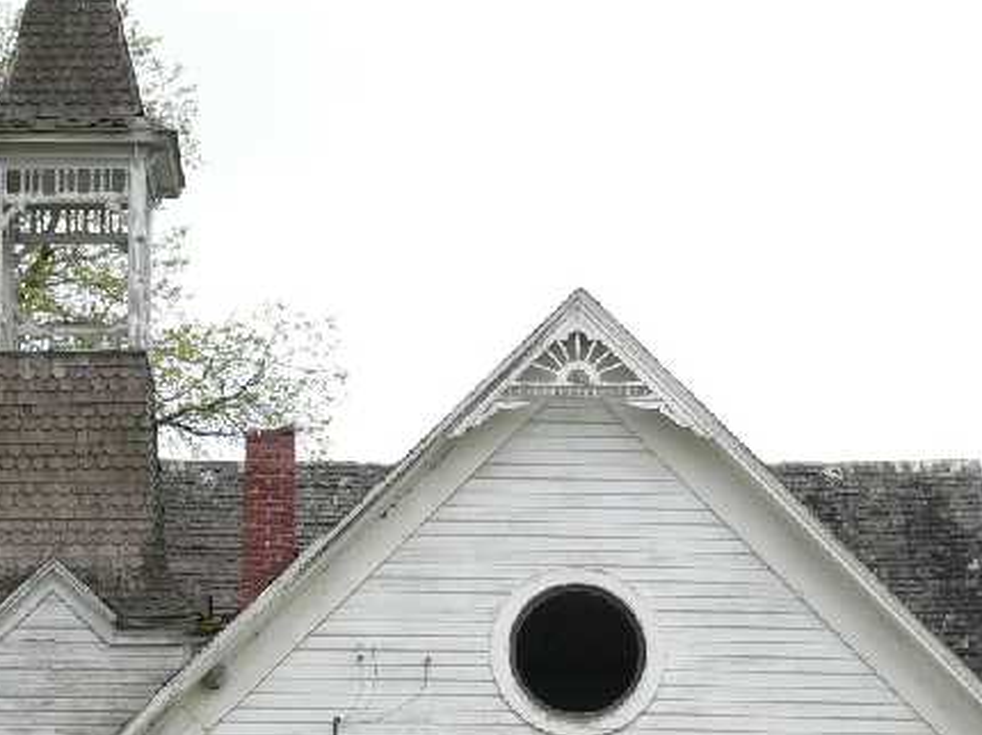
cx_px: 238
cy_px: 550
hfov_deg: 14.7
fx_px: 3799
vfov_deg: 11.0
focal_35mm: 134
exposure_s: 1/250
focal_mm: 12.1
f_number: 4
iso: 80
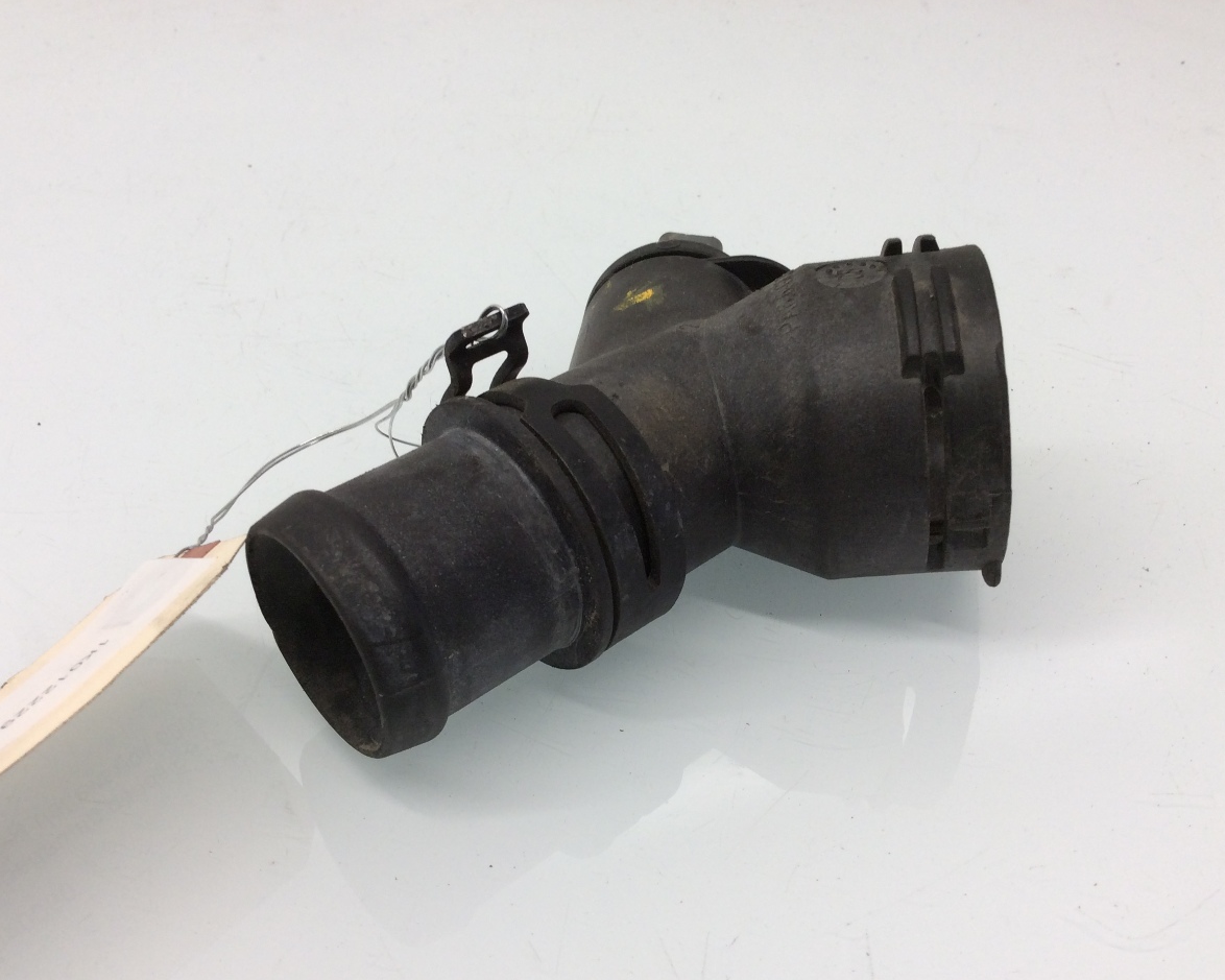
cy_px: 495
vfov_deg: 43.4
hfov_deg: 52.8
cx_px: 618
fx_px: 1233
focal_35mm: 34
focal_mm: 3.3
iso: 40
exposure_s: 1/60
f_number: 2.4
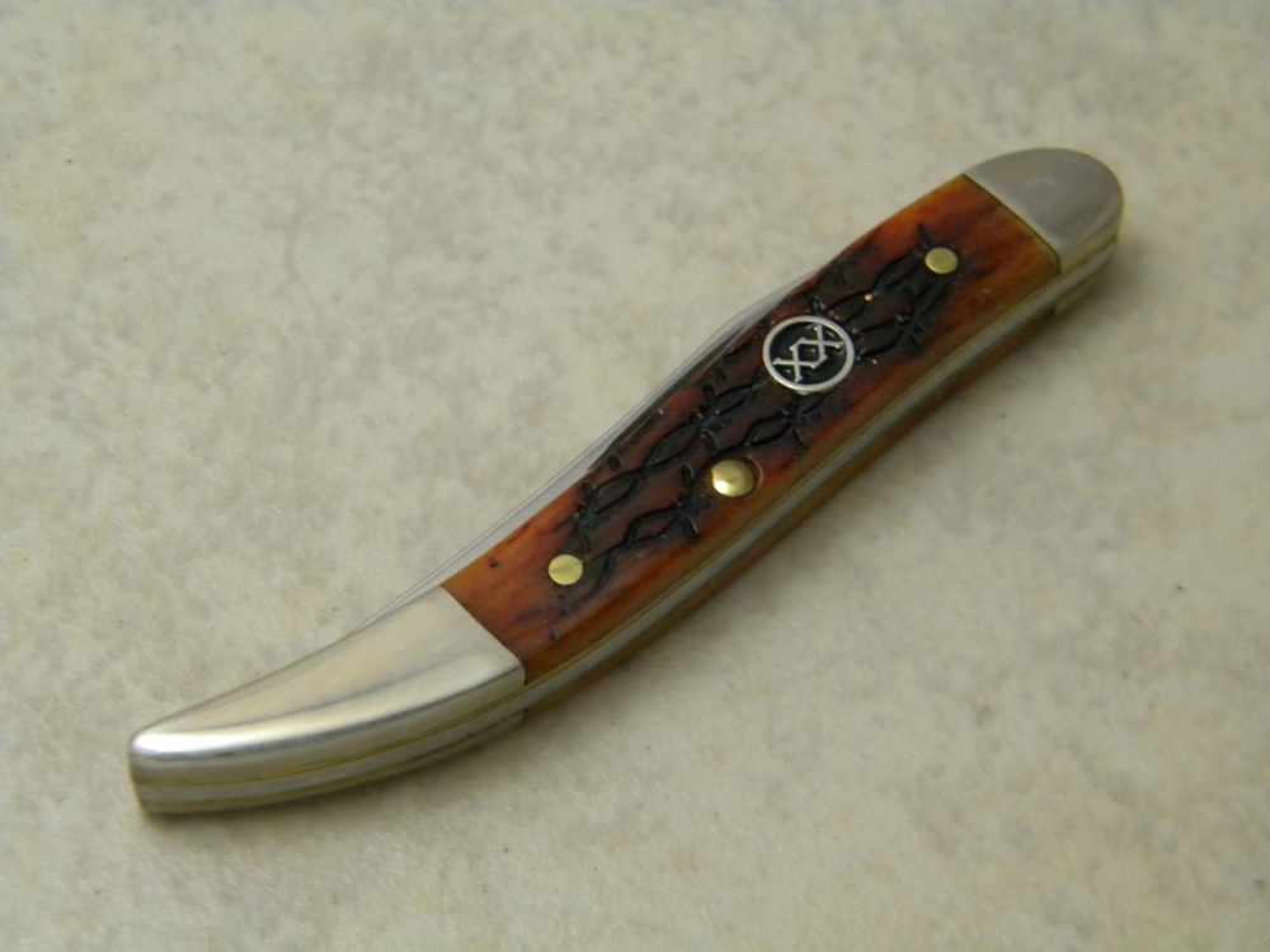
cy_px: 476
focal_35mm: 105
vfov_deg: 14.1
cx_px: 635
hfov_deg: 18.7
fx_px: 3852
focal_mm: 19
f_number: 4.7
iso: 400
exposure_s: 1/26.5
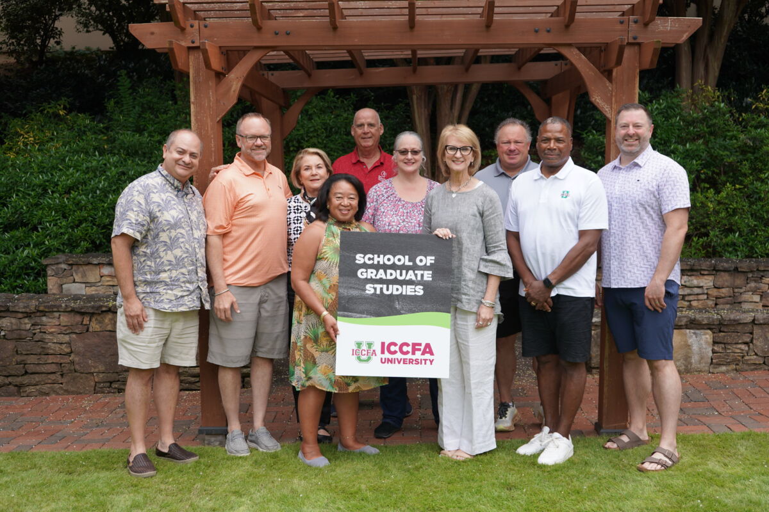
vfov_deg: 32.6
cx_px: 384
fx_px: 876
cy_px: 256
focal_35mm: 41
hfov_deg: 47.4
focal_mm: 41
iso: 100
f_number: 4.5
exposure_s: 1/250
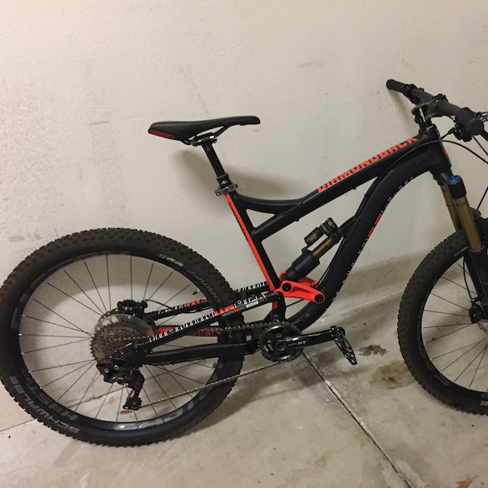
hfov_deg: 46.5
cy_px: 249
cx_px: 321
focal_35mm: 35
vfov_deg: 47.2
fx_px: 558
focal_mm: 4.15
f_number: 2.2
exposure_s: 1/15
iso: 500
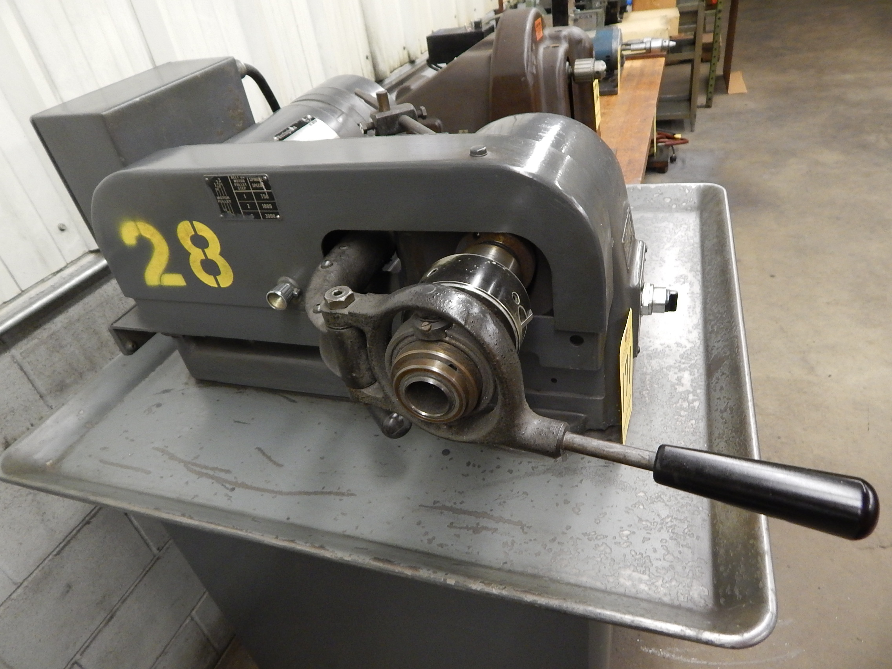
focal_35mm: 23
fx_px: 593
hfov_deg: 73.9
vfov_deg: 58.9
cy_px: 334
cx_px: 446
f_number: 3
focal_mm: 4
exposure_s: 1/50
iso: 400
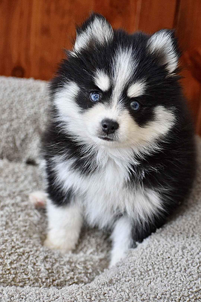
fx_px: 980
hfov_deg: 11.7
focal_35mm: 117
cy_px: 151
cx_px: 100
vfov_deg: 17.5
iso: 720
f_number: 4.8
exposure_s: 1/60
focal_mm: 78
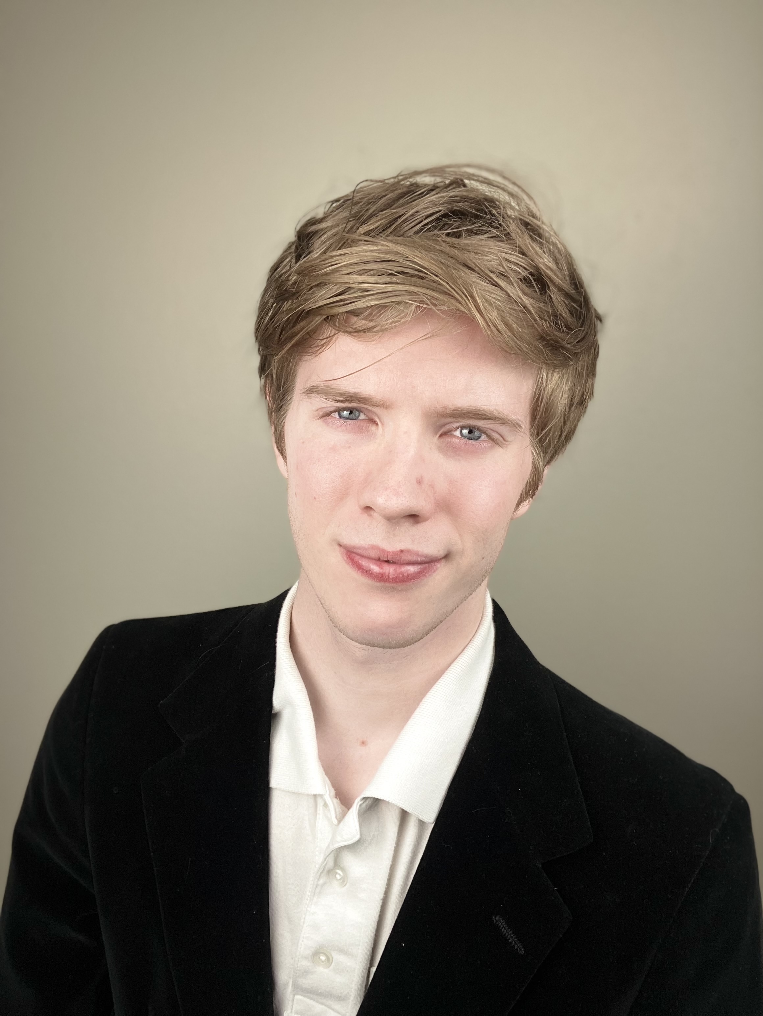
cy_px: 508
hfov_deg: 44.2
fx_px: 939
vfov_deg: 56.8
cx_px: 382
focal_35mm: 32
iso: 32
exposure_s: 1/121
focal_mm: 2.87
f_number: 2.2
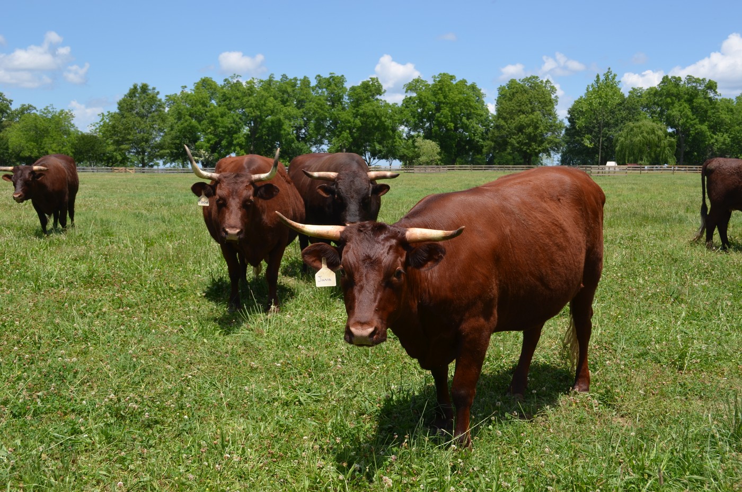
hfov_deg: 49.6
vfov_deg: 34.1
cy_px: 246
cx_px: 371
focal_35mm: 39
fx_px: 802
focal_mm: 26
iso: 100
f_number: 8
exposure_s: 1/250
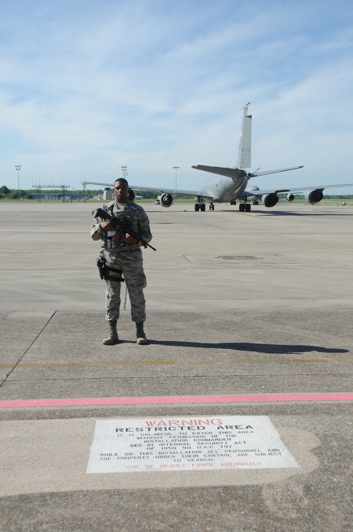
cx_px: 176
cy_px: 266
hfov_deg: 31.8
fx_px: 619
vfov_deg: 46.4
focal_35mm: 42
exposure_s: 1/1000
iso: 200
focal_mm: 28
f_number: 6.3
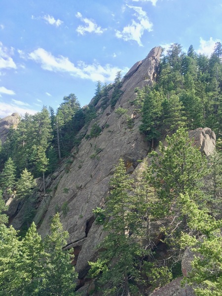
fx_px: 248
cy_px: 148
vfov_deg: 61.7
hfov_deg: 48.2
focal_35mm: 29
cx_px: 111
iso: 25
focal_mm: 4.15
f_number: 2.2
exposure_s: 1/386
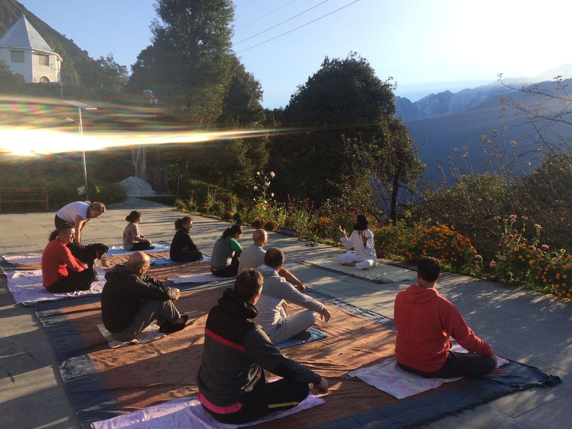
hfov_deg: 61.7
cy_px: 214
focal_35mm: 29
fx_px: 479
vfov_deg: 48.2
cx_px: 286
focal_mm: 4.15
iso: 32
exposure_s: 1/684
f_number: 2.2
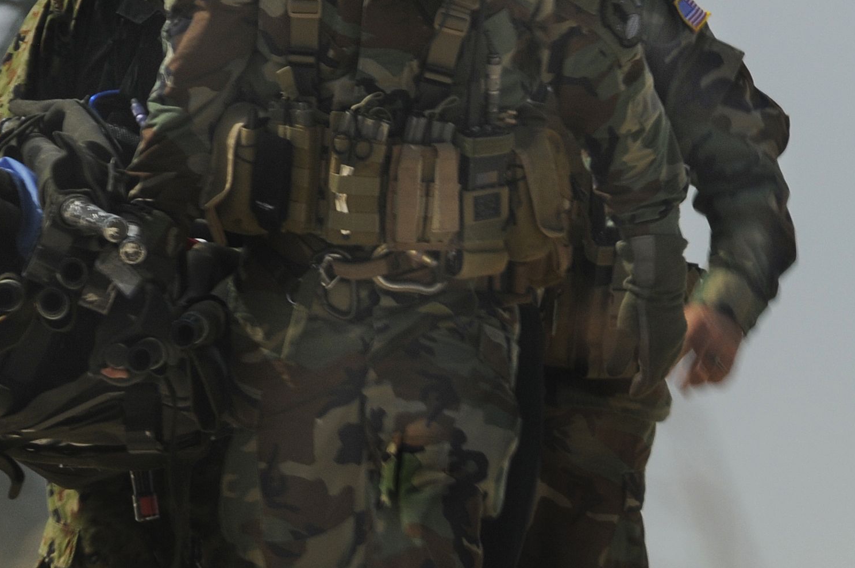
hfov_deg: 1.6
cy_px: -140
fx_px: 30763
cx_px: -242
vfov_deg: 1.1
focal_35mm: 1297
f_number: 9
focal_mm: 300
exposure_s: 1/100
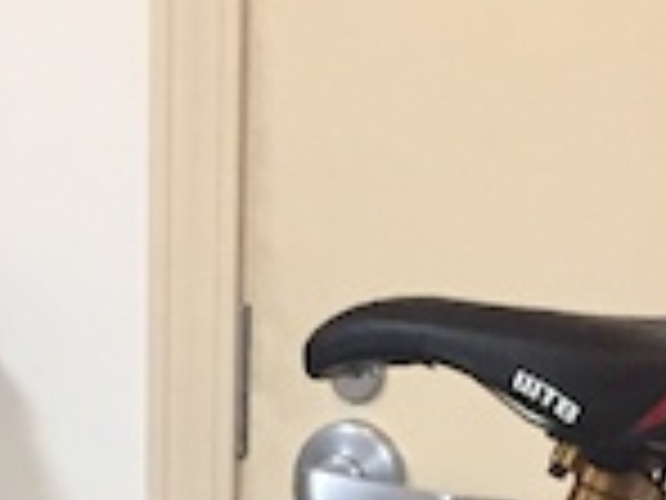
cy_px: 1270
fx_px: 3021
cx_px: 166
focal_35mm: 157
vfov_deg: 8.5
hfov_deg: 12.5
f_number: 2.2
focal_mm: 4.15
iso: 250
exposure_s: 1/30
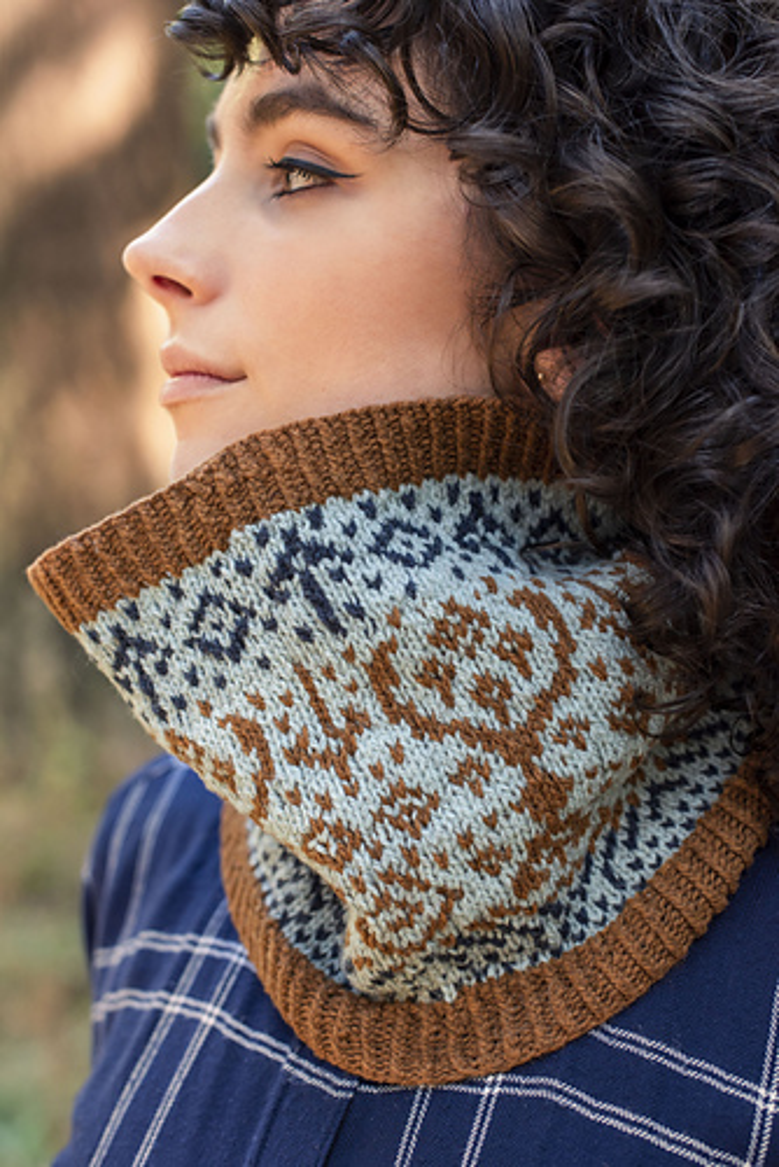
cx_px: 390
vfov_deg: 39.6
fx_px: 1621
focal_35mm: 50
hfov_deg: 27.0
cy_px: 584
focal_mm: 50
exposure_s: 1/60
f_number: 4
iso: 400
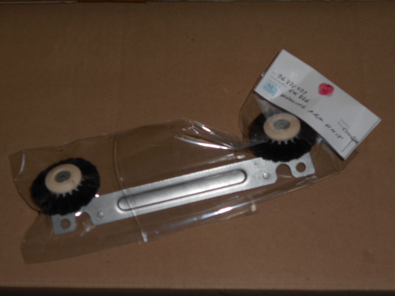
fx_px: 753
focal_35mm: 66
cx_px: 198
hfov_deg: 29.4
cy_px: 148
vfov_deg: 22.3
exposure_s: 1/60
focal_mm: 11.6
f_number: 5.3
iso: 80
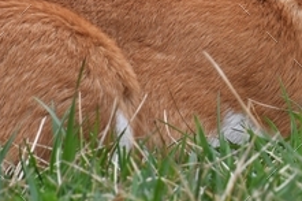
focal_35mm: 1041
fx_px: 8726
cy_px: -36
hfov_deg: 2.0
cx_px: 333
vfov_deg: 1.3
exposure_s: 1/400
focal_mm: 260
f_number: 10
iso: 500
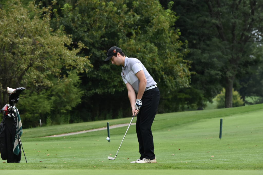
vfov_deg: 5.6
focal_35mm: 248
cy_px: 88
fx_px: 1808
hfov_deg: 8.3
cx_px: 132
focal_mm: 165
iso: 800
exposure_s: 1/1000
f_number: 8
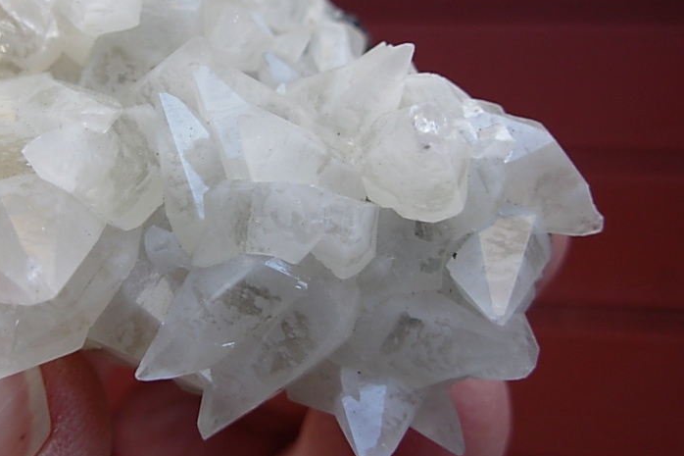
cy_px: 165
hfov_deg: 34.3
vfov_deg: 23.3
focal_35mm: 58
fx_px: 1102
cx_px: 246
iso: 50
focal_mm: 6.3
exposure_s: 1/85.4
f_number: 2.9
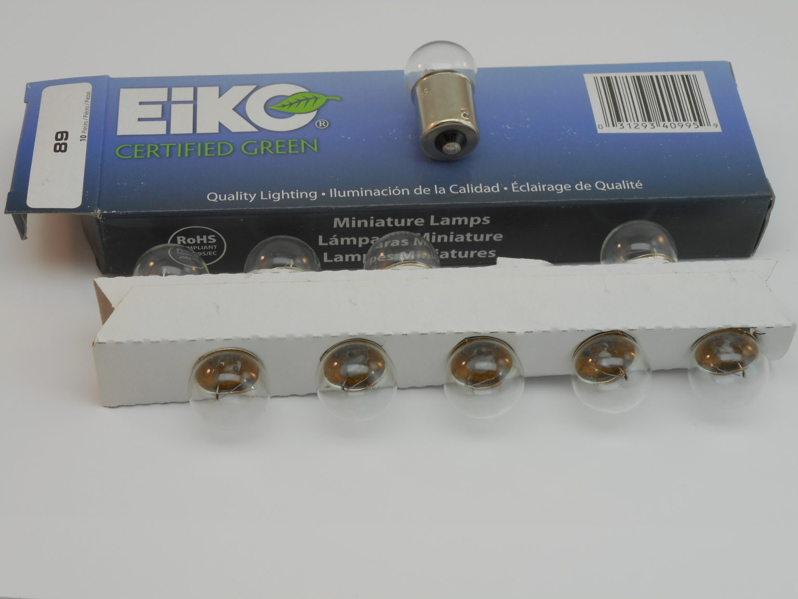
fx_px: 1545
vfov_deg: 21.9
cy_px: 300
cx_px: 399
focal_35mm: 67
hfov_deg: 29.0
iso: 80
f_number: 5.3
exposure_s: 1/40
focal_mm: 12
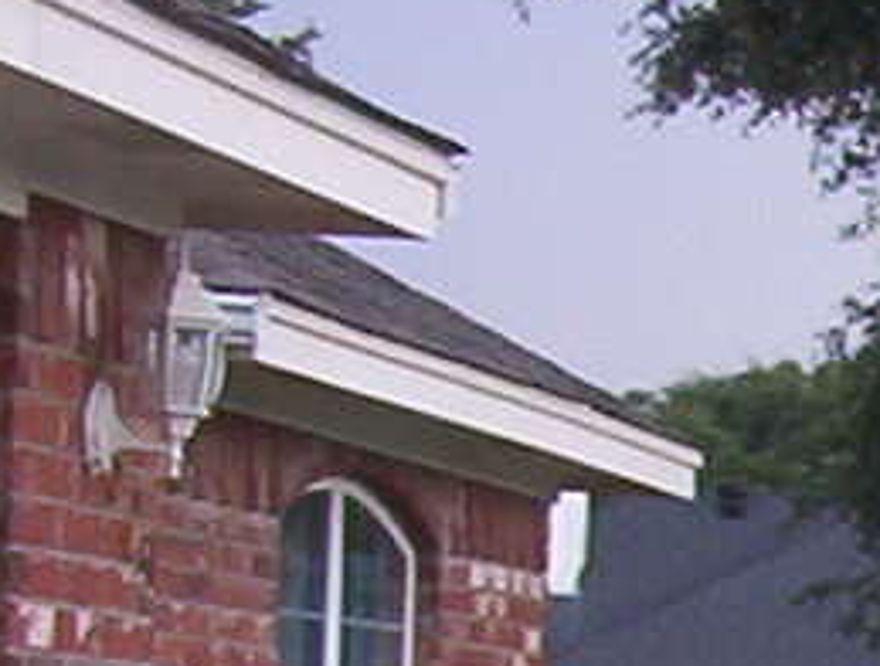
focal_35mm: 239
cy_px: 1665
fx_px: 6096
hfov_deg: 7.3
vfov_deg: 6.0
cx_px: 2688
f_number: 4.5
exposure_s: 1/91.3
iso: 100
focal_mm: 6
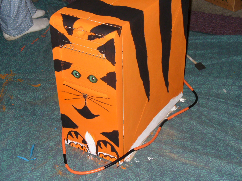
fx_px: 482
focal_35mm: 69
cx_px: 121
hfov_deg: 28.2
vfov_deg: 21.3
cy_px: 90
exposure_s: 1/60
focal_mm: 11.4
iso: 100
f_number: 3.2
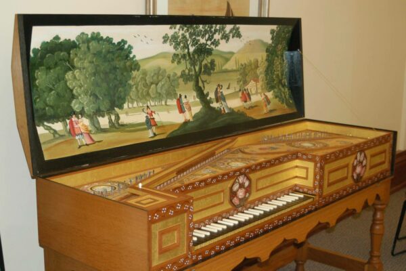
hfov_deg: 35.1
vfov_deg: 23.8
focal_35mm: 57
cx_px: 203
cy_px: 136
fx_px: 643
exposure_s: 1/60
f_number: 4
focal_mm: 38
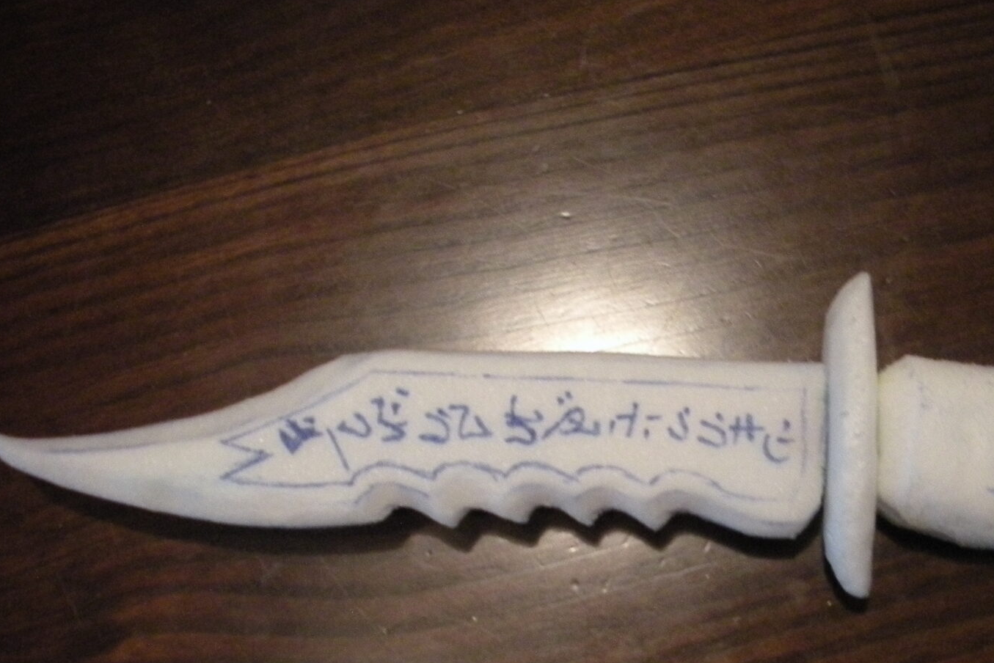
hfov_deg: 35.9
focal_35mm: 55
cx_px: 664
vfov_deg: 24.3
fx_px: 1519
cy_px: 521
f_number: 3.5
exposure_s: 1/11
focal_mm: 6.3
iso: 400
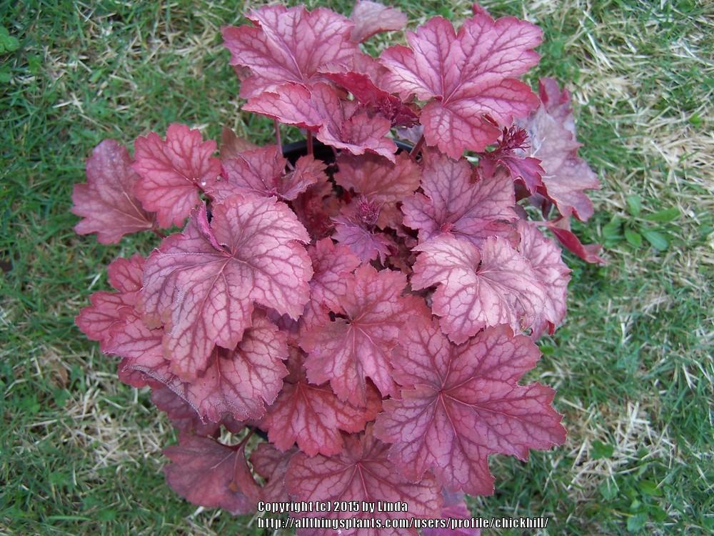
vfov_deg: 36.0
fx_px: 825
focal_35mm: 40
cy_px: 268
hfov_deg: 46.8
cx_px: 357
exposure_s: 1/60
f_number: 2.8
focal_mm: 6.7
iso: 80
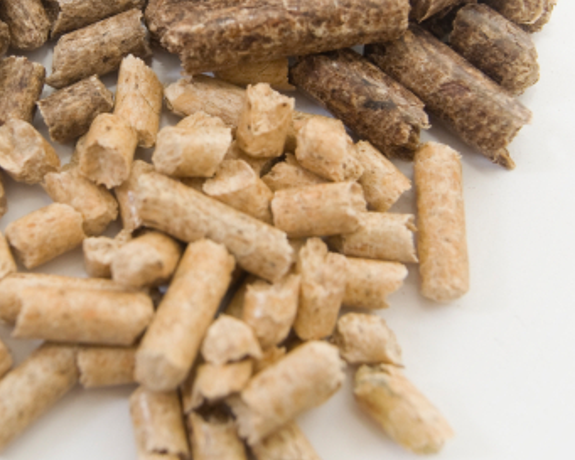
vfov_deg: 19.8
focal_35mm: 77
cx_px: 175
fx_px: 1311
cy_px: 119
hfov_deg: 24.6
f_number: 4.5
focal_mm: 22
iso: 100
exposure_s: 1/160
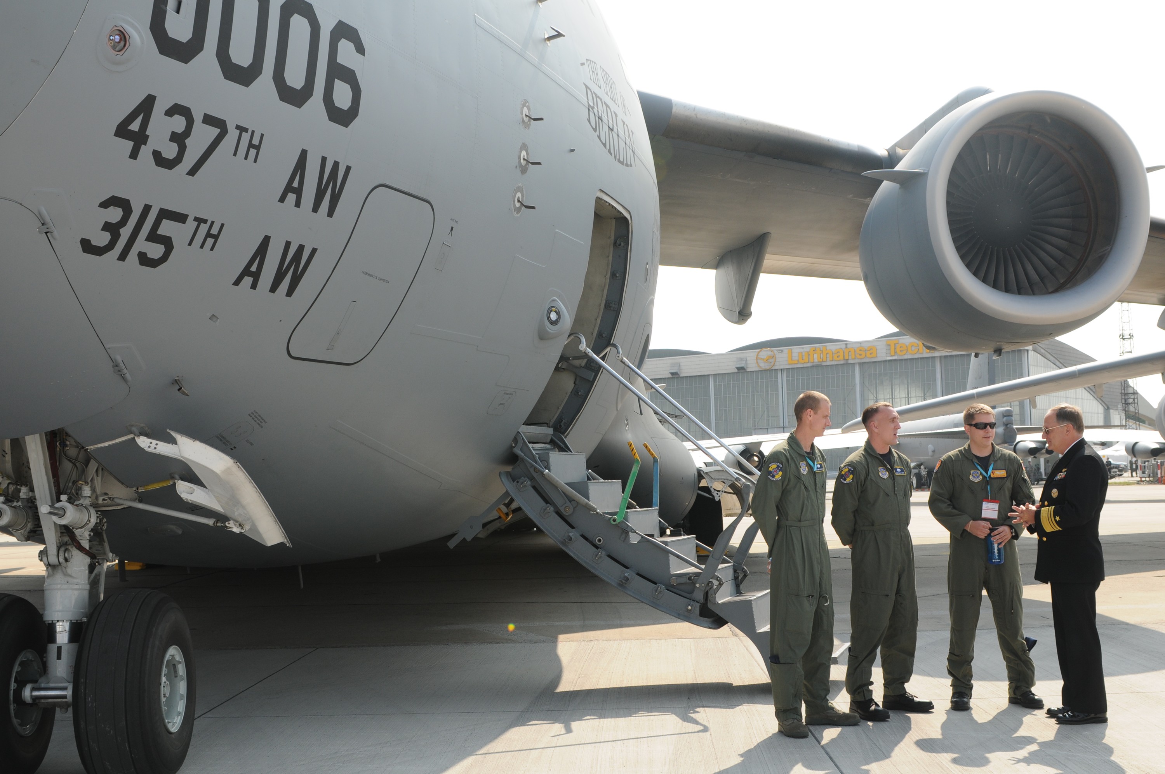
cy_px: 387
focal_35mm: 42
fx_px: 1358
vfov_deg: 31.8
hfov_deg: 46.4
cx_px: 582
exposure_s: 1/250
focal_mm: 28
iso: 200
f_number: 8
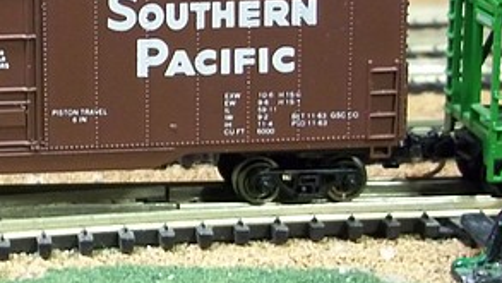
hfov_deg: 18.9
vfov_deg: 11.3
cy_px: 33
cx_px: -97
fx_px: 1425
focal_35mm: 107
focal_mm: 6.5
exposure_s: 1/8
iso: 254
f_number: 3.1
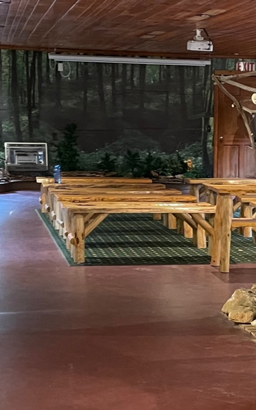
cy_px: 314
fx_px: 917
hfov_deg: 15.6
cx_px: 258
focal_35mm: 82
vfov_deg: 24.9
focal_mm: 4.2
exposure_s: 1/60
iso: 400
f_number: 1.6
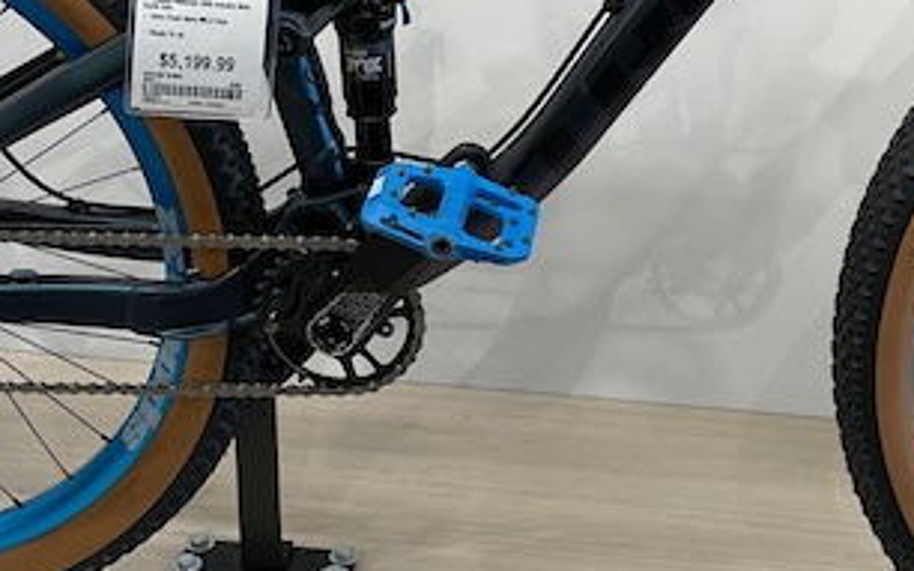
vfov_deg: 17.9
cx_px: 571
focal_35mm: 72
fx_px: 1793
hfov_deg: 28.5
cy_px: 93
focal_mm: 4.2
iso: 100
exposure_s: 1/120
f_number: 1.6
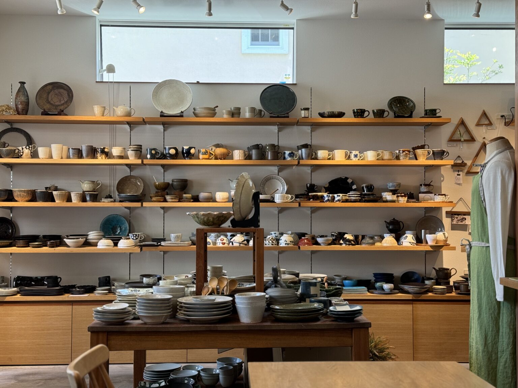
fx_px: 718
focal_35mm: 48
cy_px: 194
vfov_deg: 30.3
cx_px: 259
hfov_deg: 39.7
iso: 64
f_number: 1.78
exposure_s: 1/60
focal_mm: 6.86
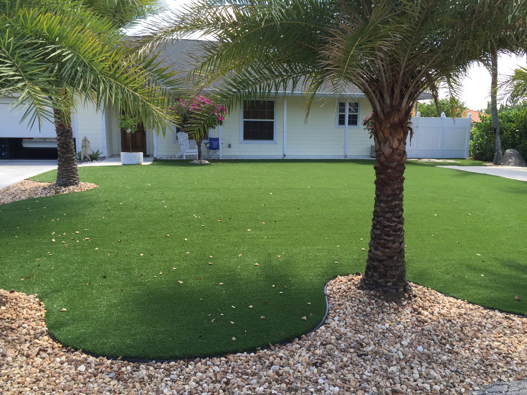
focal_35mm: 29
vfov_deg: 48.2
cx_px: 264
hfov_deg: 61.7
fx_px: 442
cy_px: 198
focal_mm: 4.15
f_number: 2.2
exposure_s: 1/460
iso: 32
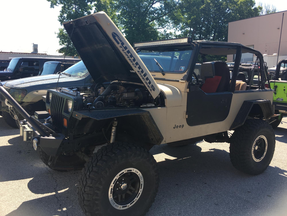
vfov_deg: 48.2
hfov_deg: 61.7
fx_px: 240
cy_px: 108
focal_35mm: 29
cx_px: 144
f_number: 2.2
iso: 25
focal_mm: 4.15
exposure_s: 1/490
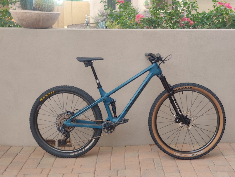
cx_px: 118
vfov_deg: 19.9
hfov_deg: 26.3
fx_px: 502
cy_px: 88
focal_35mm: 74
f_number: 2.44
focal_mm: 6.95
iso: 160
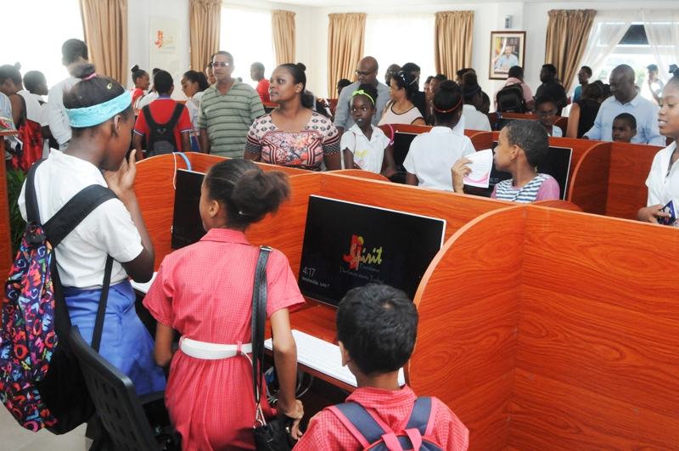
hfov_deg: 53.2
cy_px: 226
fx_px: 678
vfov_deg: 36.8
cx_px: 340
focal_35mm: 36
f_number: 8
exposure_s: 1/160
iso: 1600
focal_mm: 24
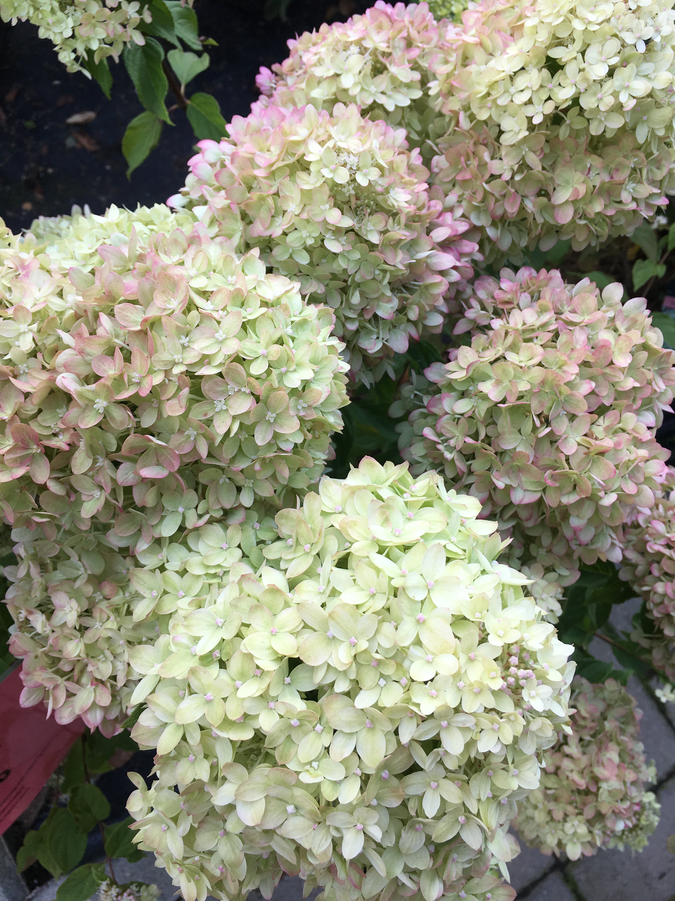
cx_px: 338
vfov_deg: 61.7
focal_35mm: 29
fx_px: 754
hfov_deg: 48.2
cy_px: 450
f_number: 2.2
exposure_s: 1/447
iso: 25
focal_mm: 4.15
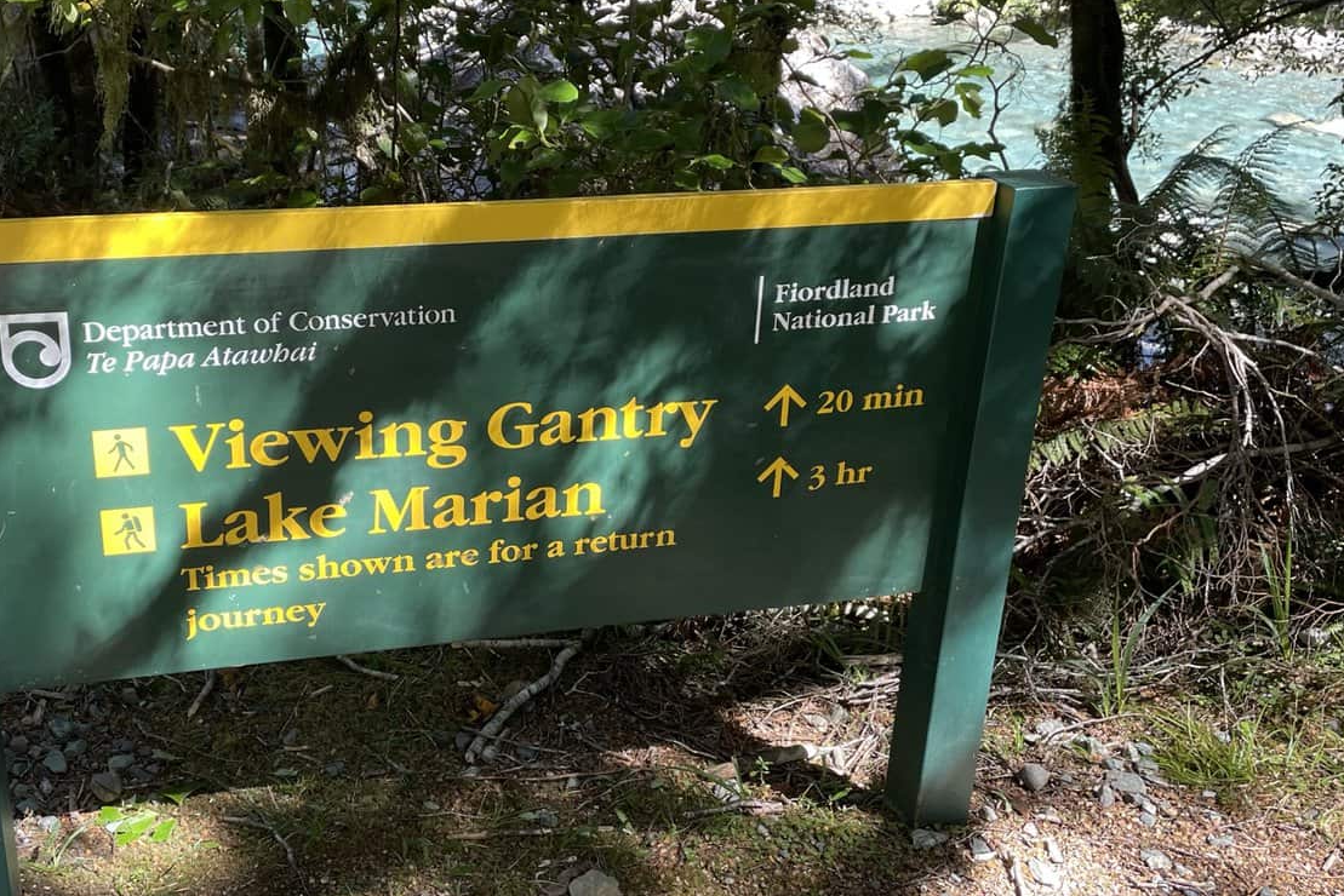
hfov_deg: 49.2
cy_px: 412
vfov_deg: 34.2
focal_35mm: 39
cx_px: 520
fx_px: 1456
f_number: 1.6
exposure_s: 1/122
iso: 32
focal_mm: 4.2
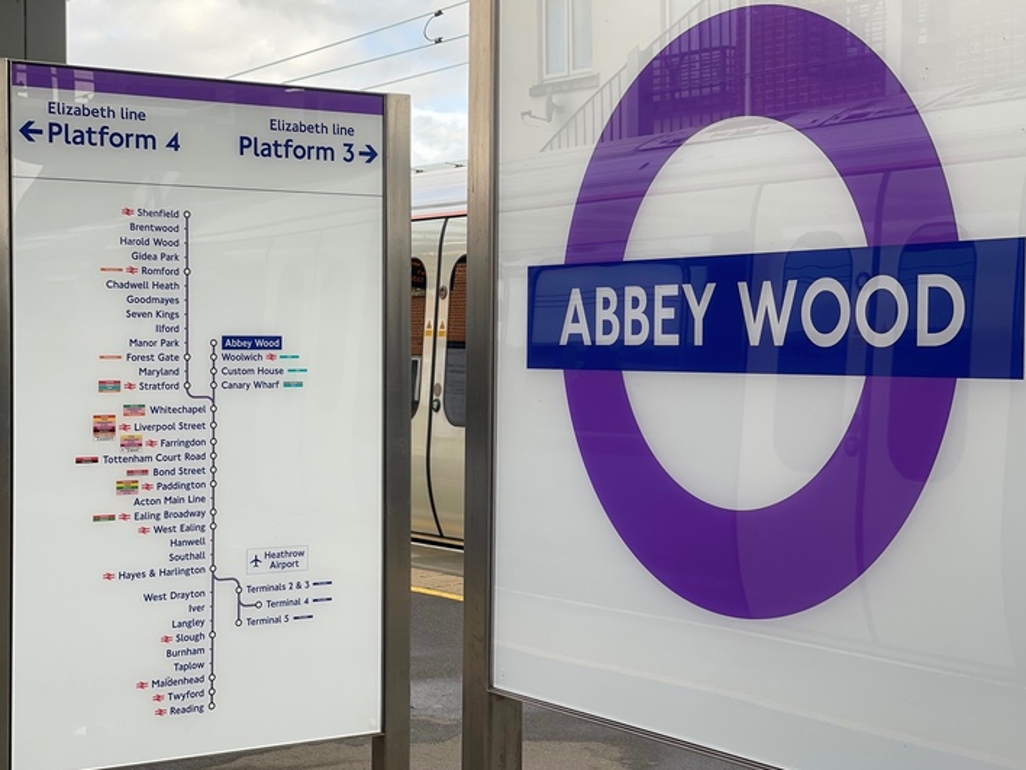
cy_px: 384
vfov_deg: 22.3
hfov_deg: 29.4
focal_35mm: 66
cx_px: 506
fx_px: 1956
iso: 25
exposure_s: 1/121
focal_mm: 7.5
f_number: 2.2
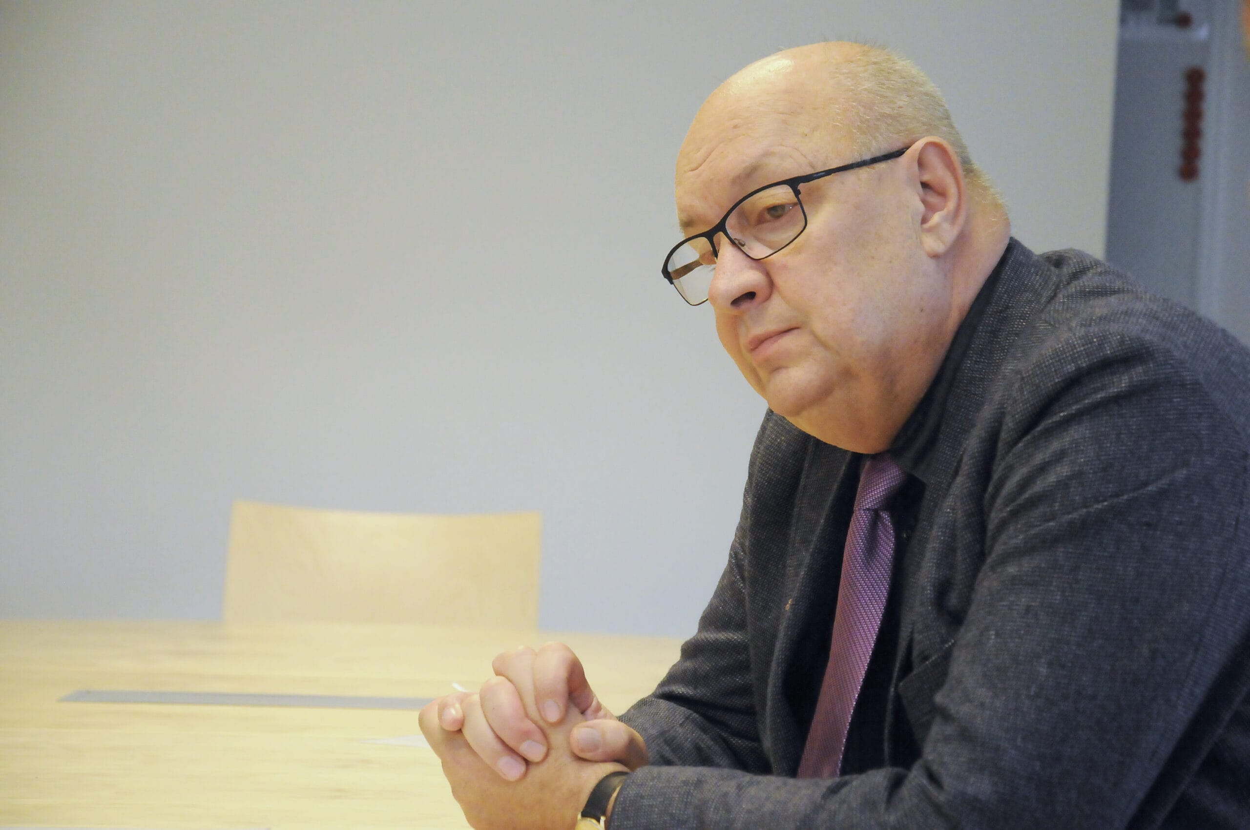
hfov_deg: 16.1
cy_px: 415
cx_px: 625
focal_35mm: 128
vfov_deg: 10.7
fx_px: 4421
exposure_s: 1/60
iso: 3200
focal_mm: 85
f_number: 6.3
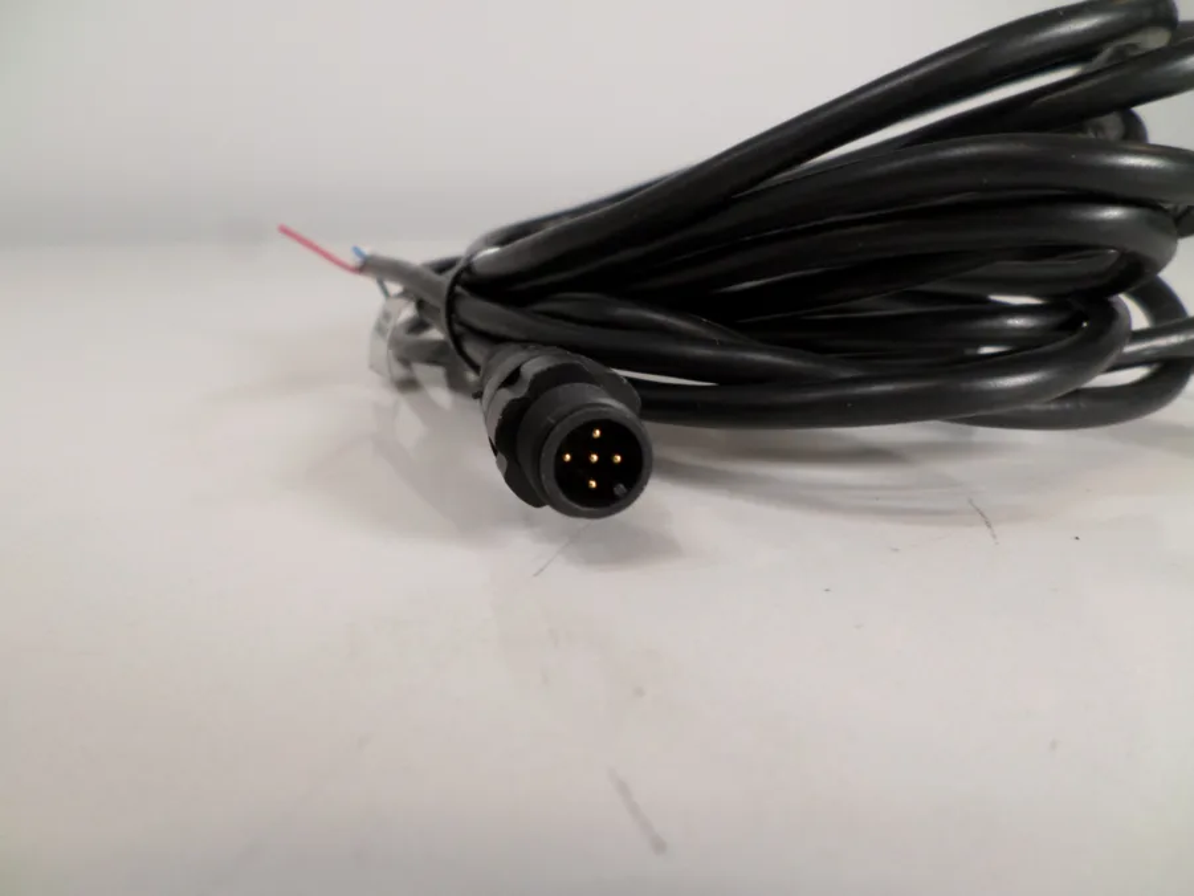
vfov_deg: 54.9
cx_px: 597
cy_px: 448
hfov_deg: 69.4
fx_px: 862
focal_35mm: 25
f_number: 2.5
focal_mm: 4.5
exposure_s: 1/60
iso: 80
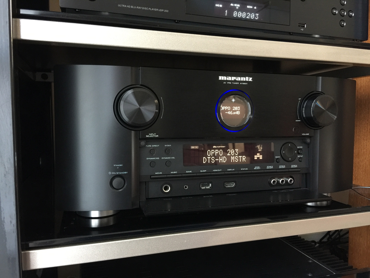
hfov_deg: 61.7
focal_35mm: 29
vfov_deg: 48.2
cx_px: 185
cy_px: 139
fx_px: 310
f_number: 2.2
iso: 125
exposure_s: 1/8
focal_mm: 4.15
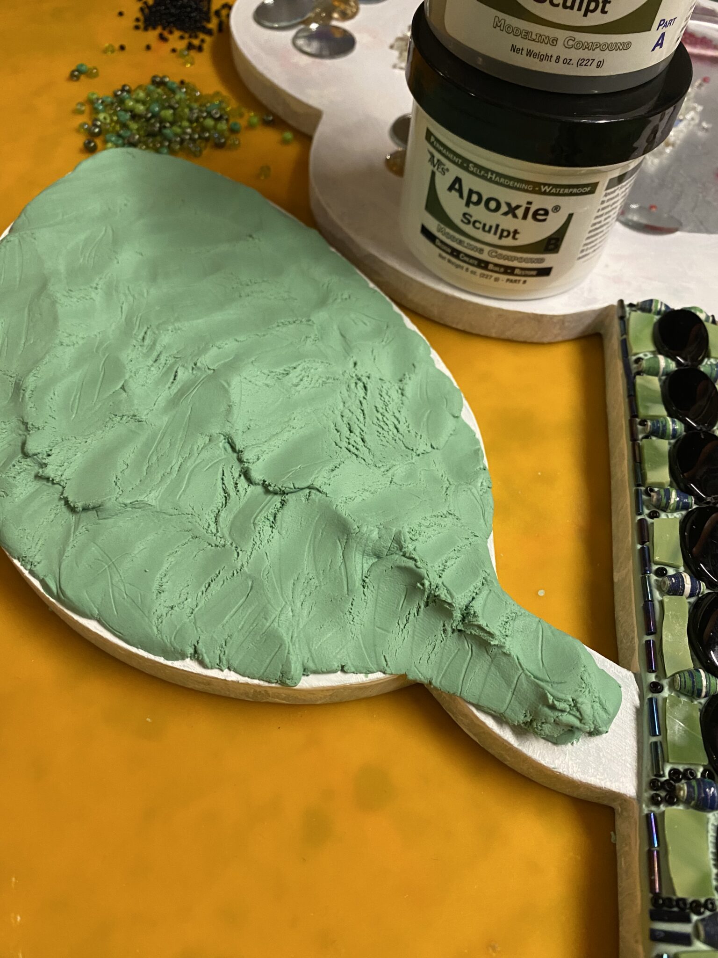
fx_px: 719
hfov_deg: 53.1
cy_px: 479
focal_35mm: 26
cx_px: 359
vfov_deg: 67.3
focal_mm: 4.25
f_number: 1.8
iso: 320
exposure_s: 1/60
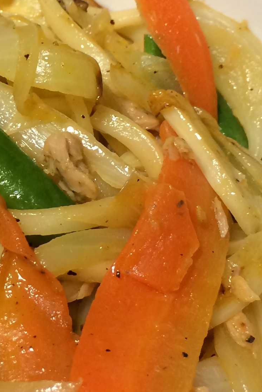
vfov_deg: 22.1
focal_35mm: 92
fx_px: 1004
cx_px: -4
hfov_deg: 14.6
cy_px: 140
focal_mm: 4.12
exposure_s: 1/30
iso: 100
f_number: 2.2
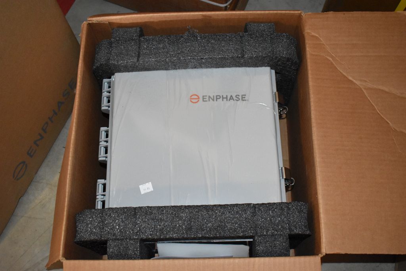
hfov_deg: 47.9
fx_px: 457
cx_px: 203
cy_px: 136
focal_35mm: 40
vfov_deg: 33.1
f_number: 4
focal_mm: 27
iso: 4000
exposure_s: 1/60
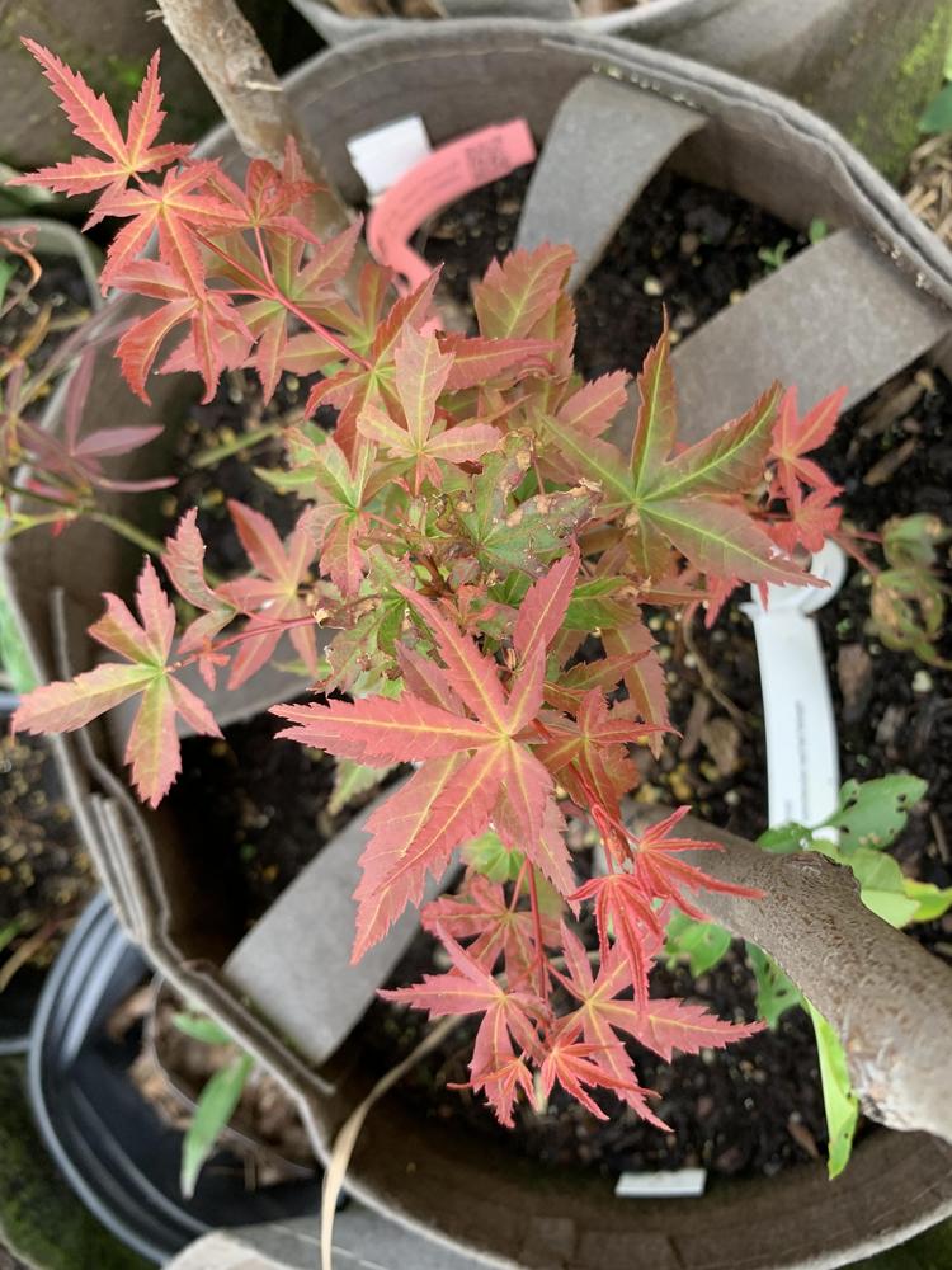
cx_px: 476
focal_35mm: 26
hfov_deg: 53.1
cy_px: 635
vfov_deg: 67.3
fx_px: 953
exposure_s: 1/121
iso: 50
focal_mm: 4.25
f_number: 1.8
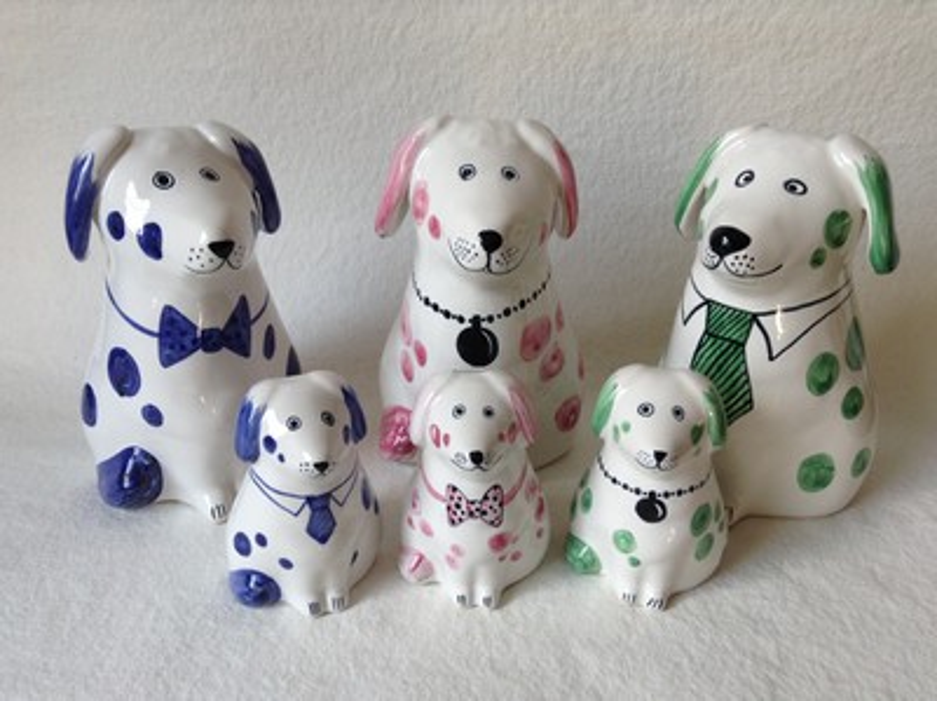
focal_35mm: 33
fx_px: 892
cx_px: 468
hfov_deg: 55.4
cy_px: 350
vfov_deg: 42.9
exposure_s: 1/60
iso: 32
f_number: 2.4
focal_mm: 3.3
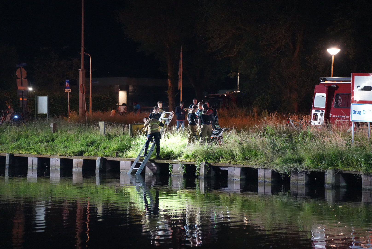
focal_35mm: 107
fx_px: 1106
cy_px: 124
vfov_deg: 12.8
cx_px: 186
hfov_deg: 19.1
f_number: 2.8
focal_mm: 107
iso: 12800
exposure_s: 1/50
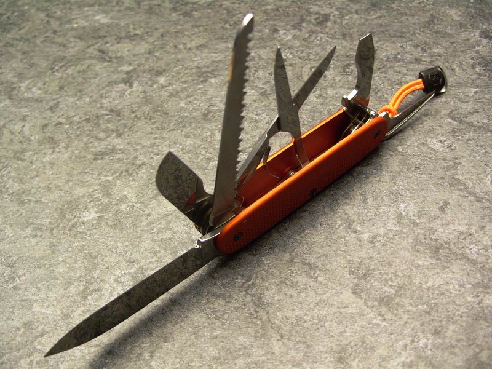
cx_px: 246
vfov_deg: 40.7
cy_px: 184
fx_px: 497
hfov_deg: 52.6
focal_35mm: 35
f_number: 2.8
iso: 200
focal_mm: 7.8
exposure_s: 1/45
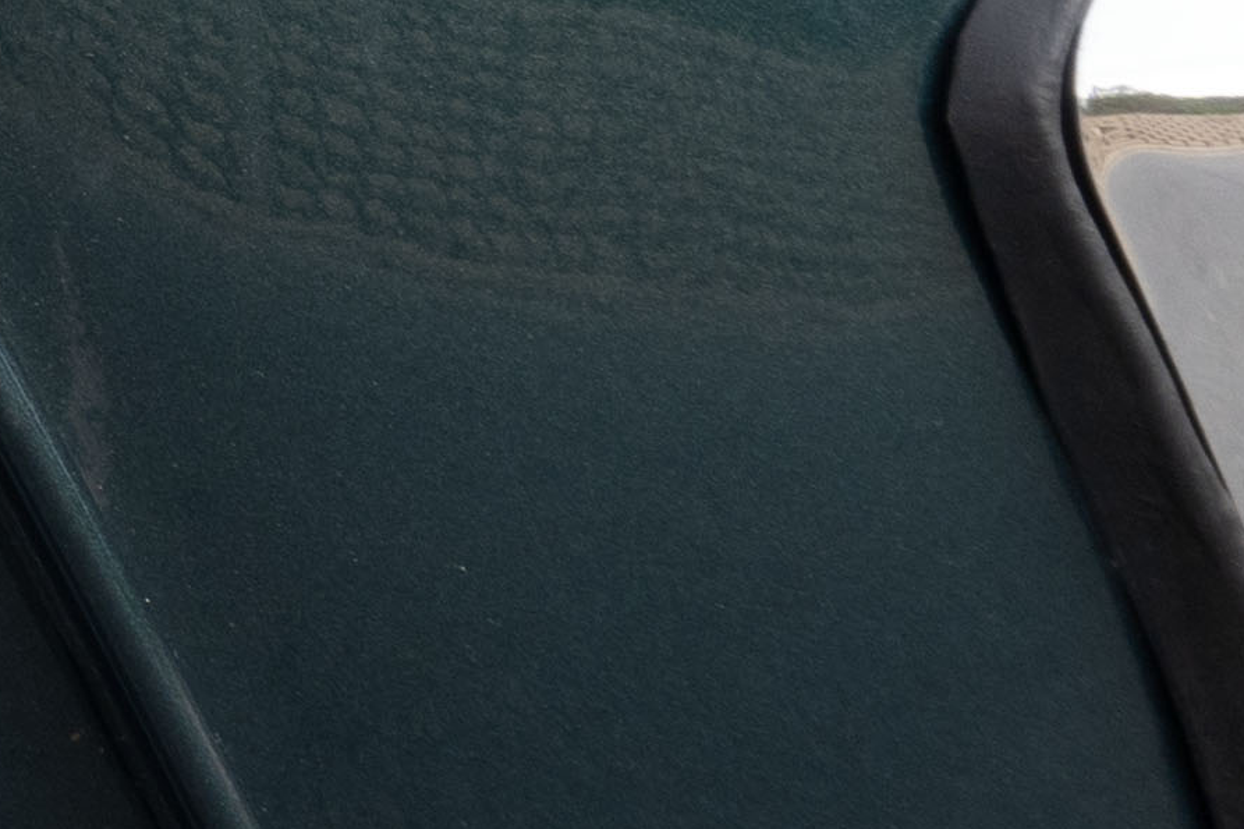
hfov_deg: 8.0
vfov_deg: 5.5
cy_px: -1172
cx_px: -1559
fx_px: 8360
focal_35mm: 242
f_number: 8
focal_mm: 24
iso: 200
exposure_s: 1/50
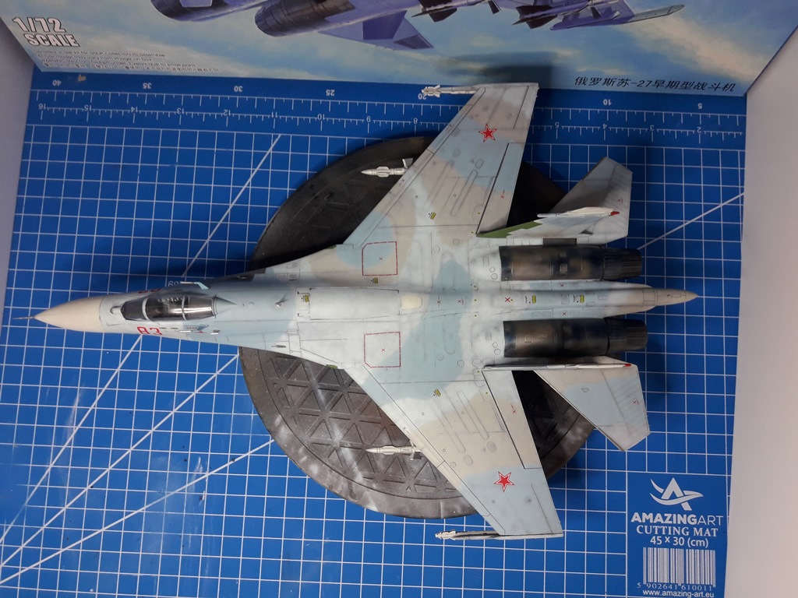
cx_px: 399
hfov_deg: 63.4
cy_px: 299
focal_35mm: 28
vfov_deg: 49.7
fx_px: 645
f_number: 1.9
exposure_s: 1/33
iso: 80
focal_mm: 3.7
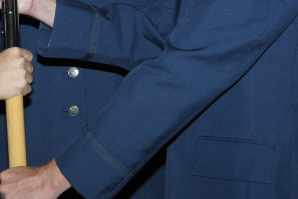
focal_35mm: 241
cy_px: -76
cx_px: 39
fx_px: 1994
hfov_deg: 8.5
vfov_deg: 5.7
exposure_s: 1/125
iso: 640
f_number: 10
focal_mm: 70
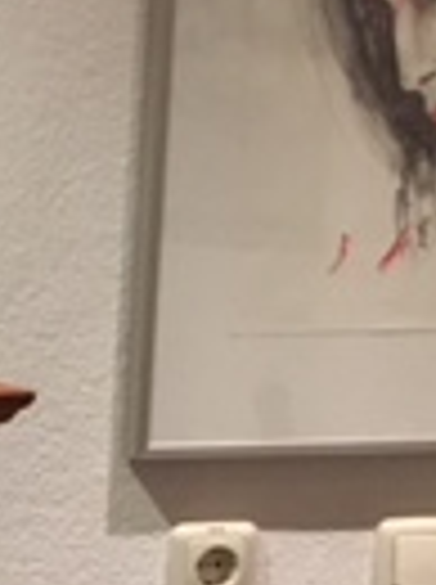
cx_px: -746
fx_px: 2409
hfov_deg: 8.9
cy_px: 513
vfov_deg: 13.7
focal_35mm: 143
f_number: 2.2
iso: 200
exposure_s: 1/33
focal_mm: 4.15
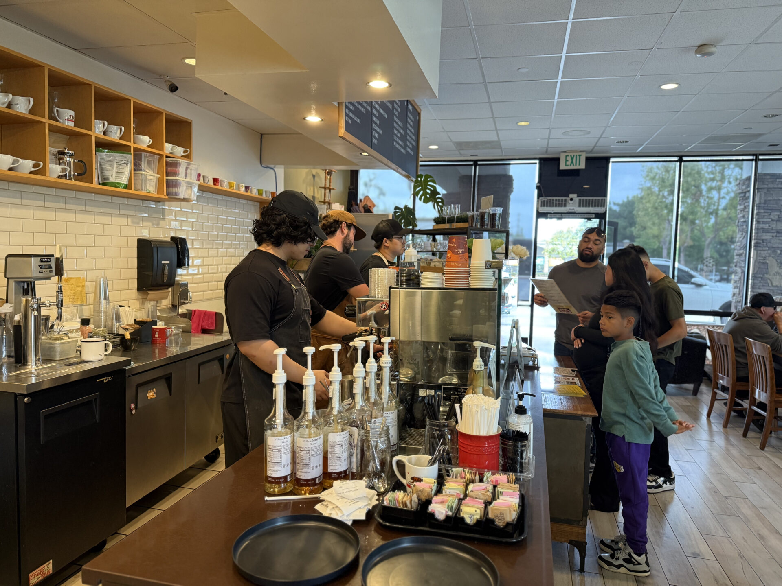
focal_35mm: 24
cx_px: 391
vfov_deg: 56.8
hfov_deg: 71.6
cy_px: 293
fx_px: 542
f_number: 1.78
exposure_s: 1/60
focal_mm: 6.76
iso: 250
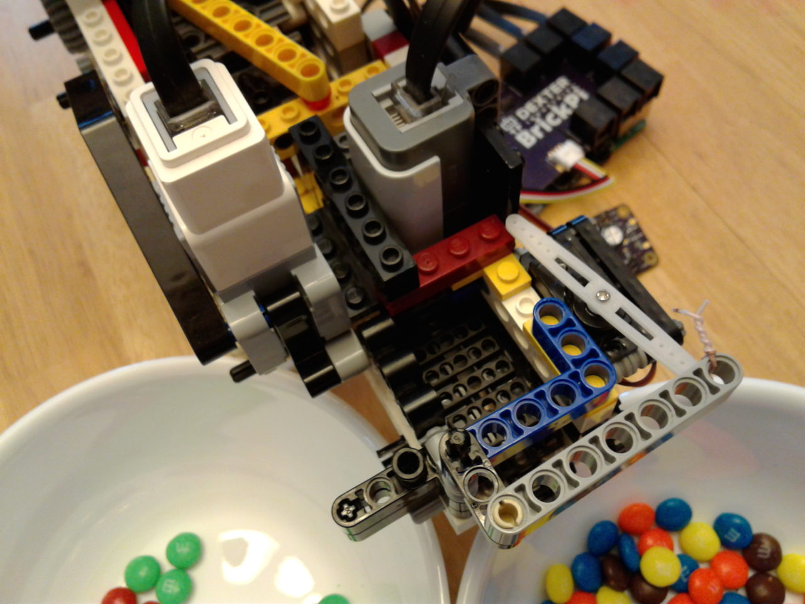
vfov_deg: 42.9
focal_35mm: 33
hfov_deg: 55.4
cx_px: 402
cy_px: 302
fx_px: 767
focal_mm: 3.3
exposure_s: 1/15
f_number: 2.2
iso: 50
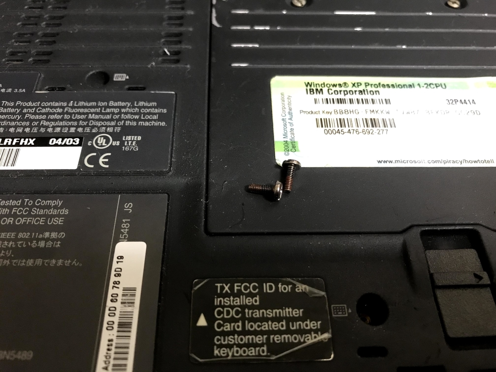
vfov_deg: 49.7
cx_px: 248
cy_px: 186
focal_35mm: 28
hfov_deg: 63.4
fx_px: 401
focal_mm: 3.99
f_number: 1.8
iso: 100
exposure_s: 1/13
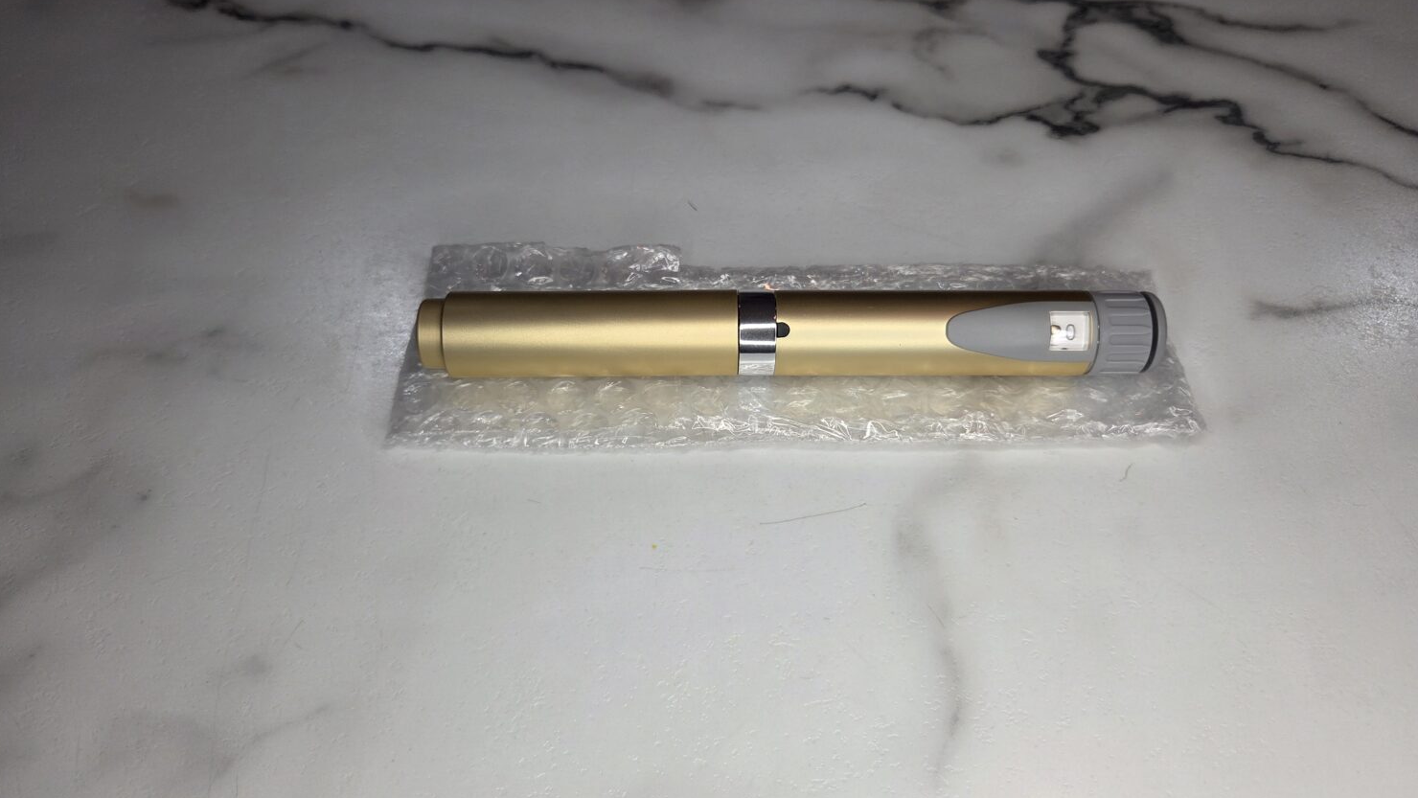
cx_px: 714
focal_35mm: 26
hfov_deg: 71.9
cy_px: 372
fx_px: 978
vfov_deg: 44.4
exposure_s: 1/120
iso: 32
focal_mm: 5.4
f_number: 1.8
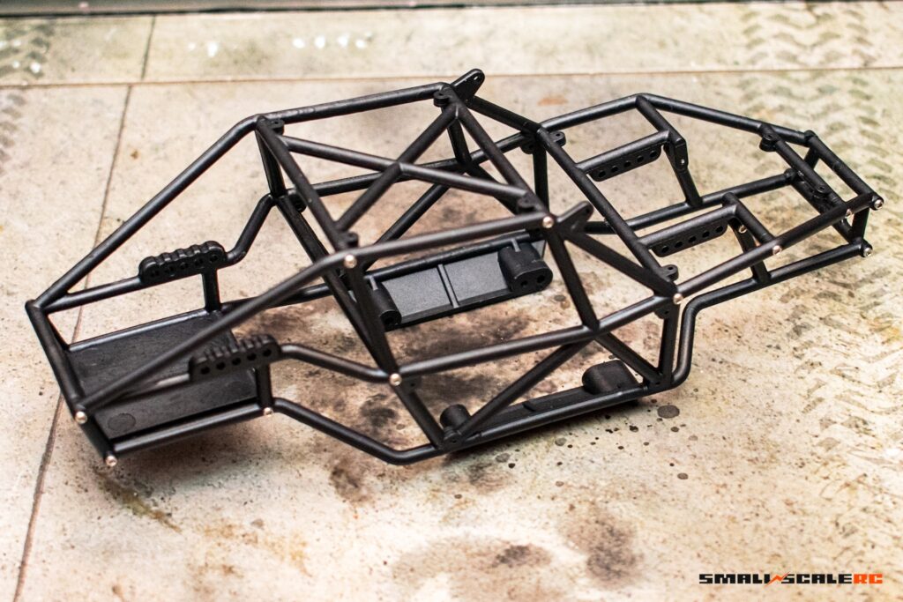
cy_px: 301
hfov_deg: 35.0
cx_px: 452
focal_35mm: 57
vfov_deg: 23.8
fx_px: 1430
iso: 2200
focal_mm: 38
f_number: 4.8
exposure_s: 1/60
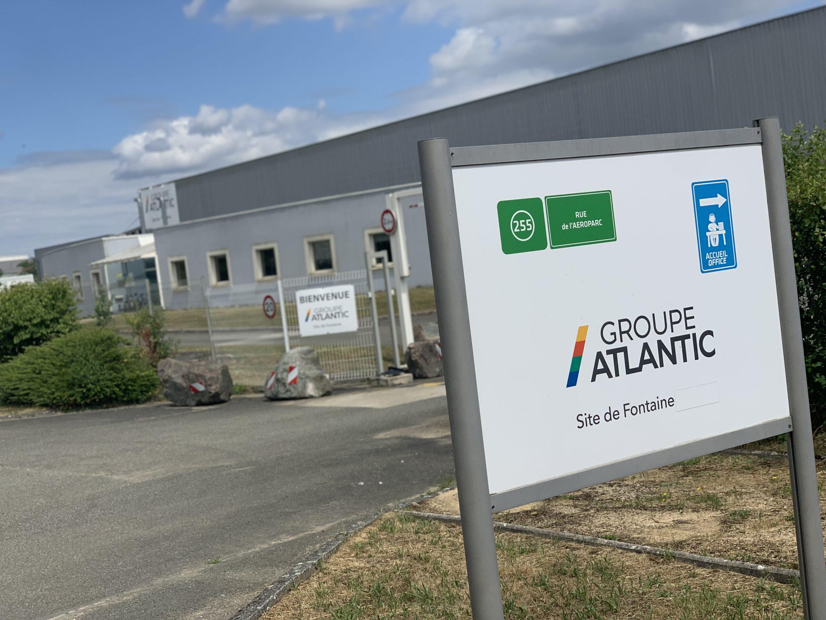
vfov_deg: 28.0
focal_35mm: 52
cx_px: 413
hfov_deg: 36.8
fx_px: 1241
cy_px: 310
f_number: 2.4
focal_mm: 6
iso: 16
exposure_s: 1/3690
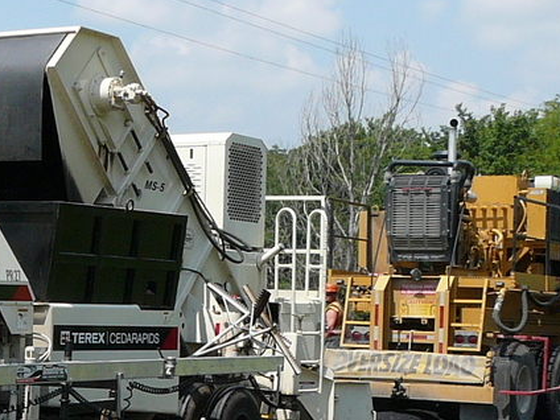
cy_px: 328
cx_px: -4
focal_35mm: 99
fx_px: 1602
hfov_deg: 19.3
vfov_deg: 14.9
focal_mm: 5.2
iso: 80
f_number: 5
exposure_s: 1/640
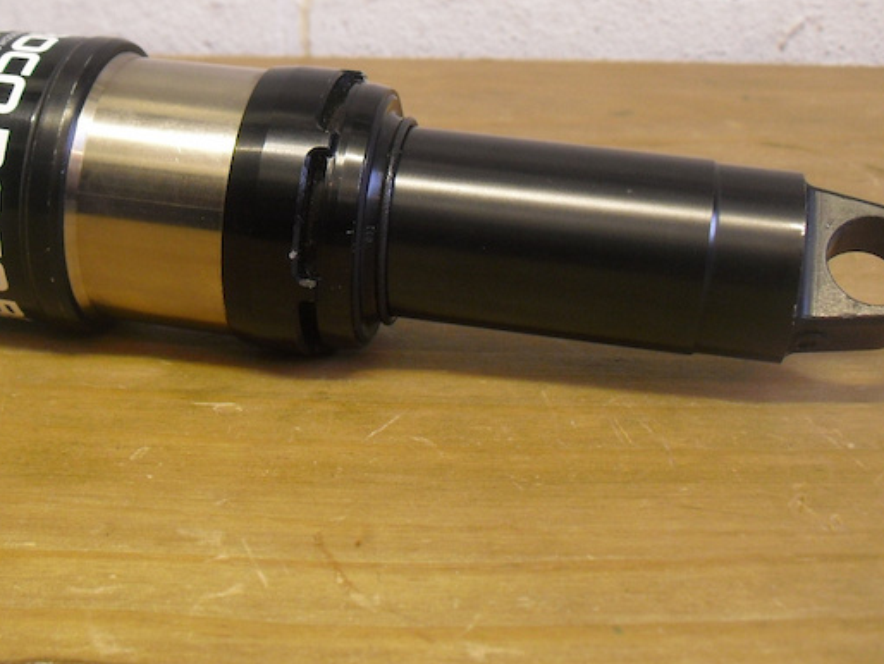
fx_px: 1431
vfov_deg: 25.9
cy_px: 193
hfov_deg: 34.1
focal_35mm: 56
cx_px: 318
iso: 200
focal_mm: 6.3
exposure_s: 1/8
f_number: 3.1
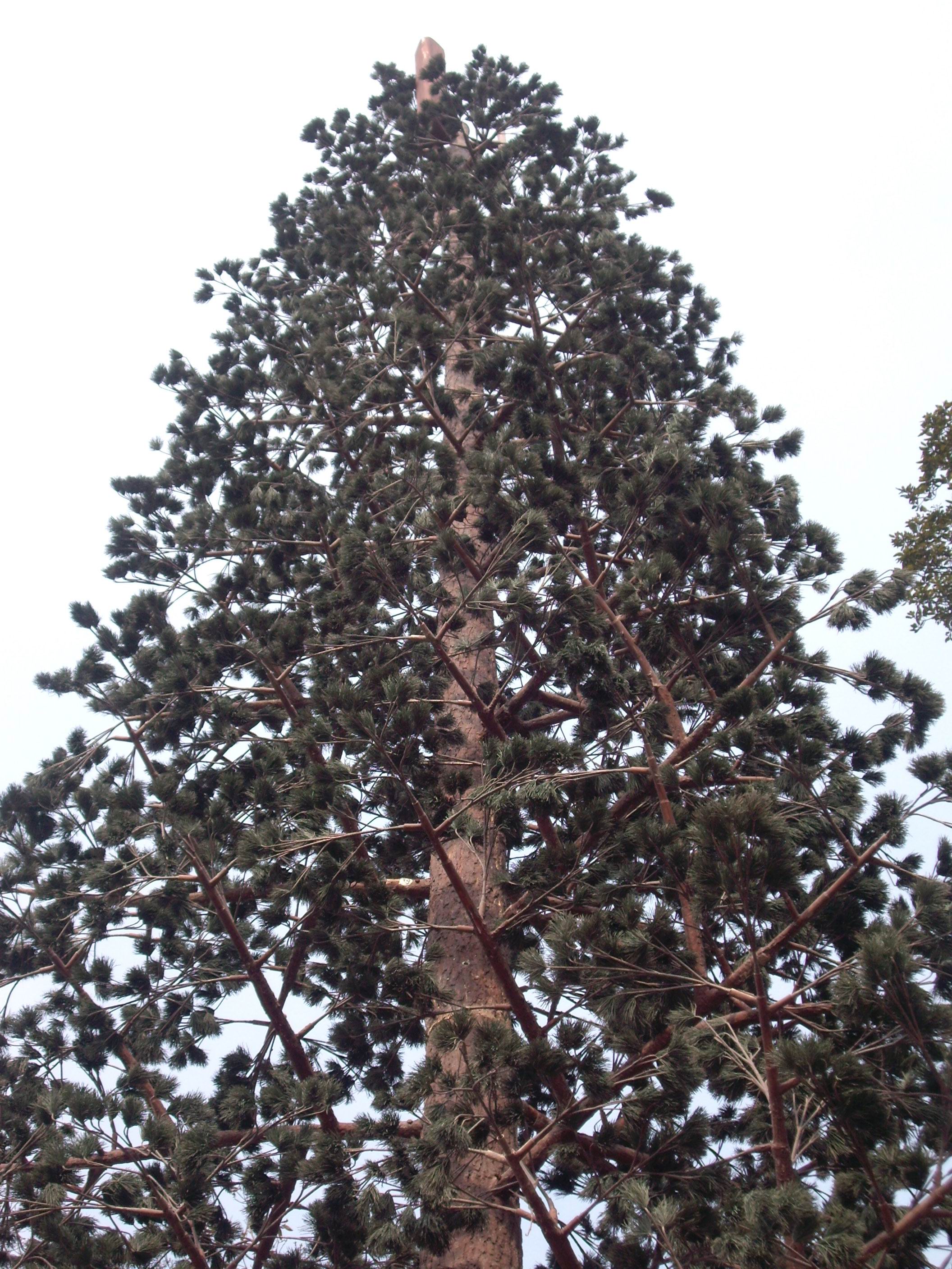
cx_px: 476
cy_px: 634
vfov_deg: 24.7
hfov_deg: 18.7
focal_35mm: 79
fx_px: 2897
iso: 100
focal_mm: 12.8
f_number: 4.1
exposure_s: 1/400
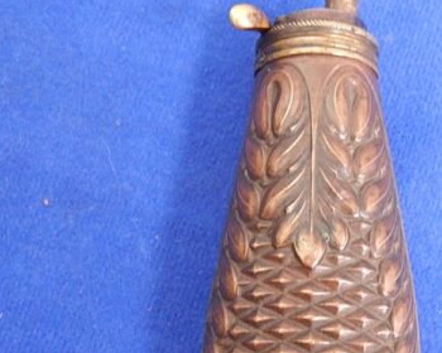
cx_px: 335
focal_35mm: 60
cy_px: 238
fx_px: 785
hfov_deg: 30.9
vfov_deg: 25.2
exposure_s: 1/8
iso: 500
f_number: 3.2
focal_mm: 5.1
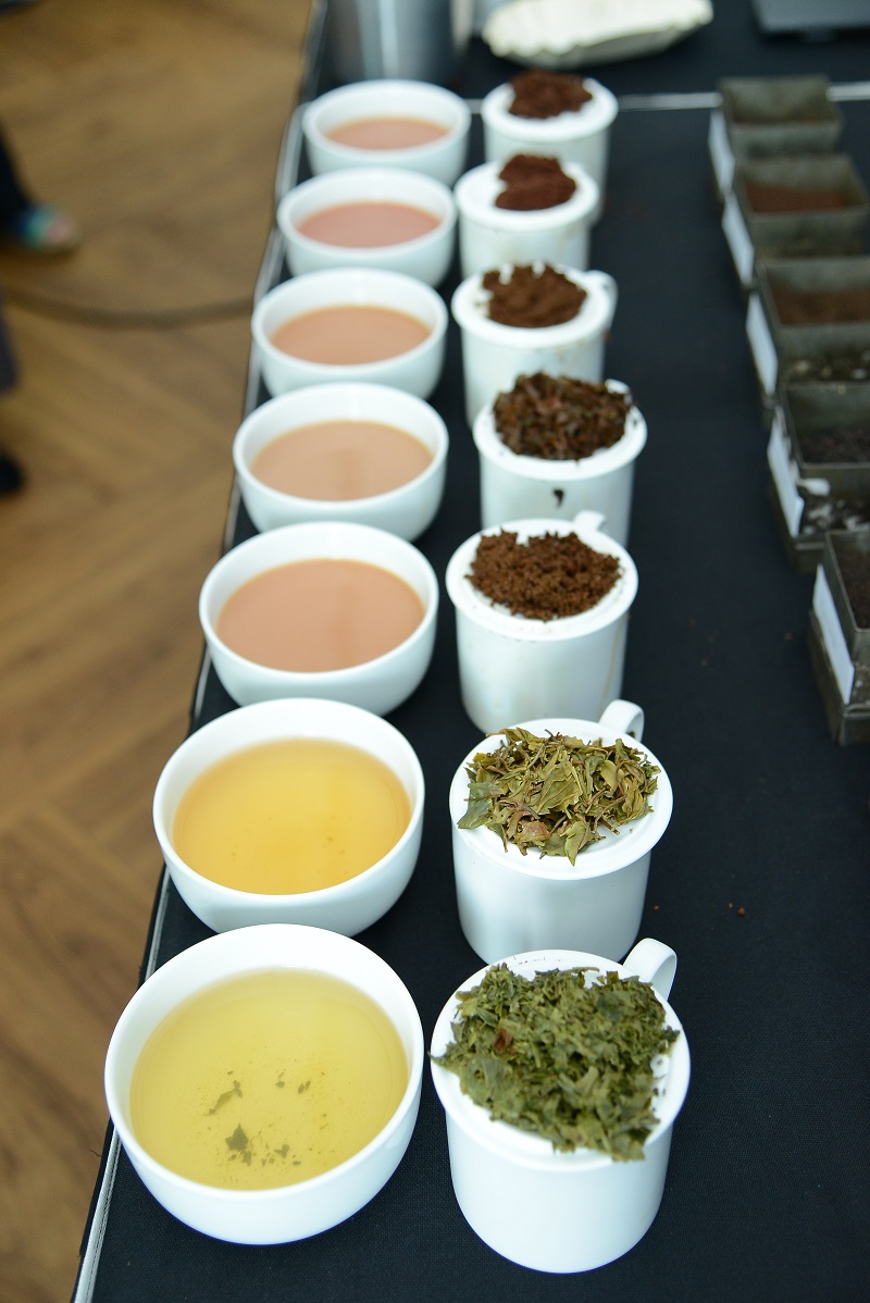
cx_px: 435
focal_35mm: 46
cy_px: 652
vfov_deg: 42.7
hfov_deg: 29.3
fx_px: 1665
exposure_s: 1/160
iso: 1000
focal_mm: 46
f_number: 4
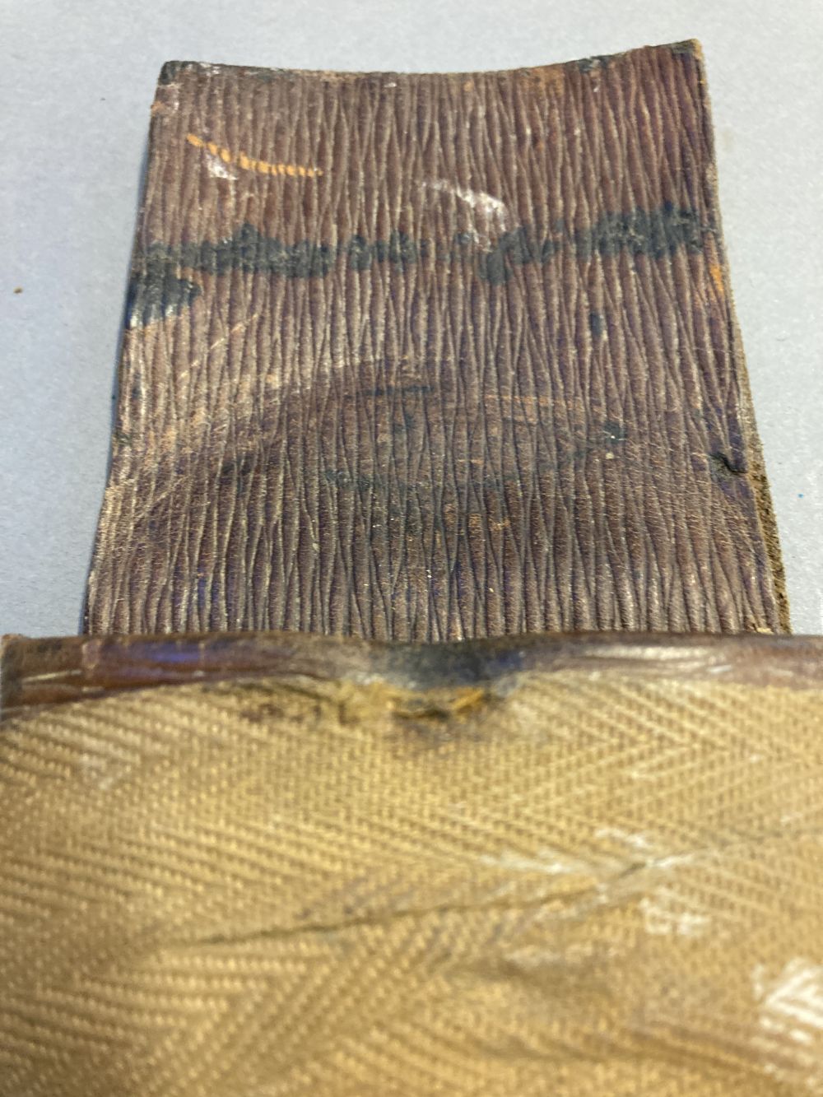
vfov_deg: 63.4
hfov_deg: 49.8
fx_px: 887
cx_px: 412
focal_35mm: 28
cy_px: 548
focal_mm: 3.99
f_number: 1.8
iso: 250
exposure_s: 1/50
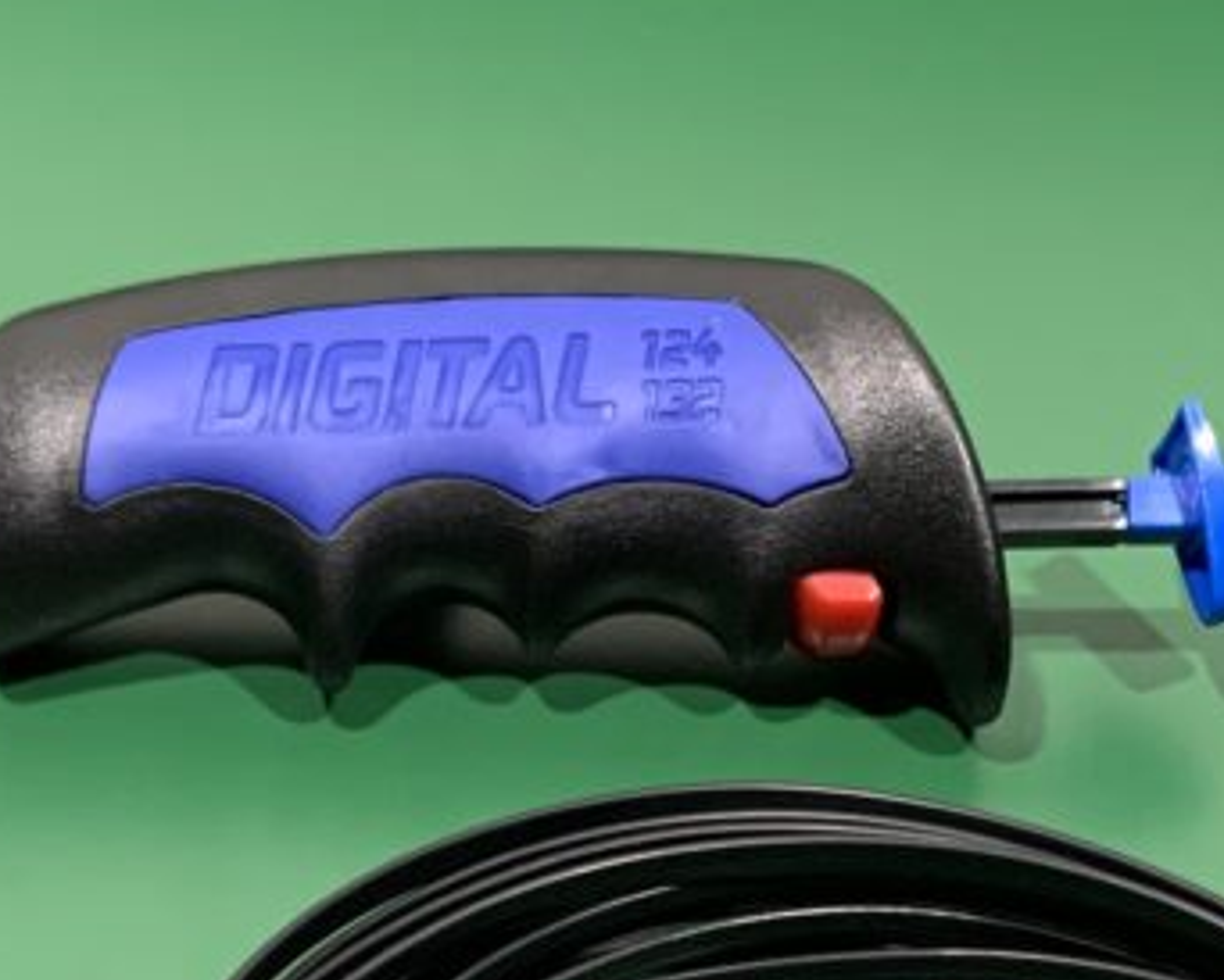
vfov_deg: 16.1
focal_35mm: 89
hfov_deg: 21.1
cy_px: 1388
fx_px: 3226
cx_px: 154
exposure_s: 1/60
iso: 250
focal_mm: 4.25
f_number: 1.8
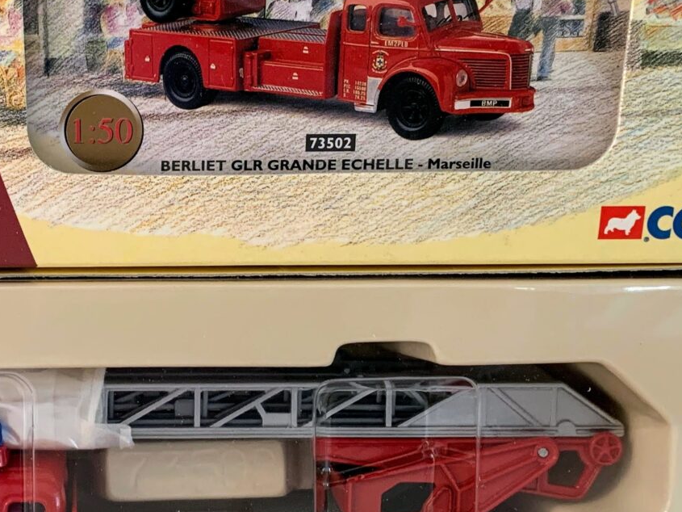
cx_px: 162
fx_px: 1241
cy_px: 247
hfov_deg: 30.2
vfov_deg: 23.3
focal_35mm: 63
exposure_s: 1/60
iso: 125
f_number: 1.8
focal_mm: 4.25
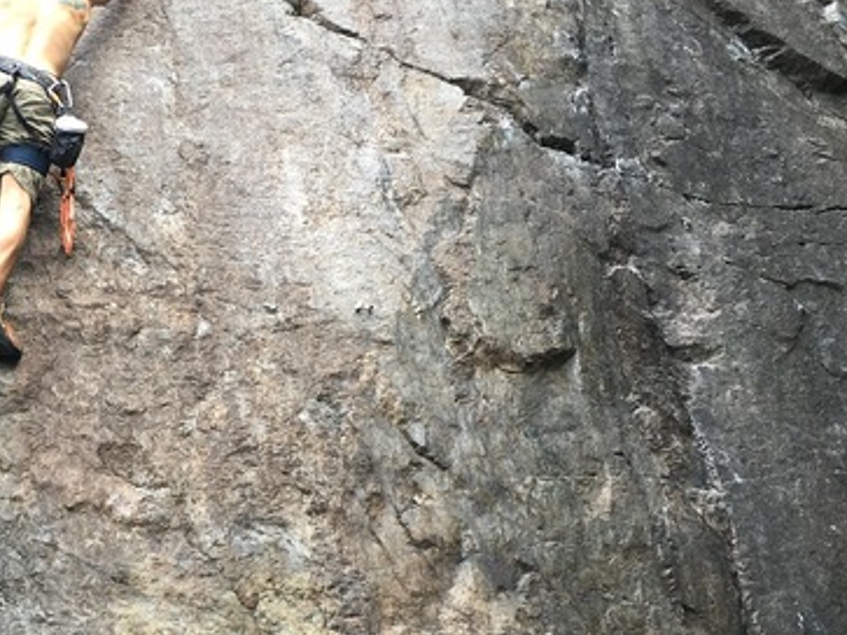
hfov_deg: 29.2
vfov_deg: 22.7
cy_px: 481
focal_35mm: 64
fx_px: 1565
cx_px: 103
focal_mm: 4.15
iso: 25
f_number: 2.2
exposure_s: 1/60
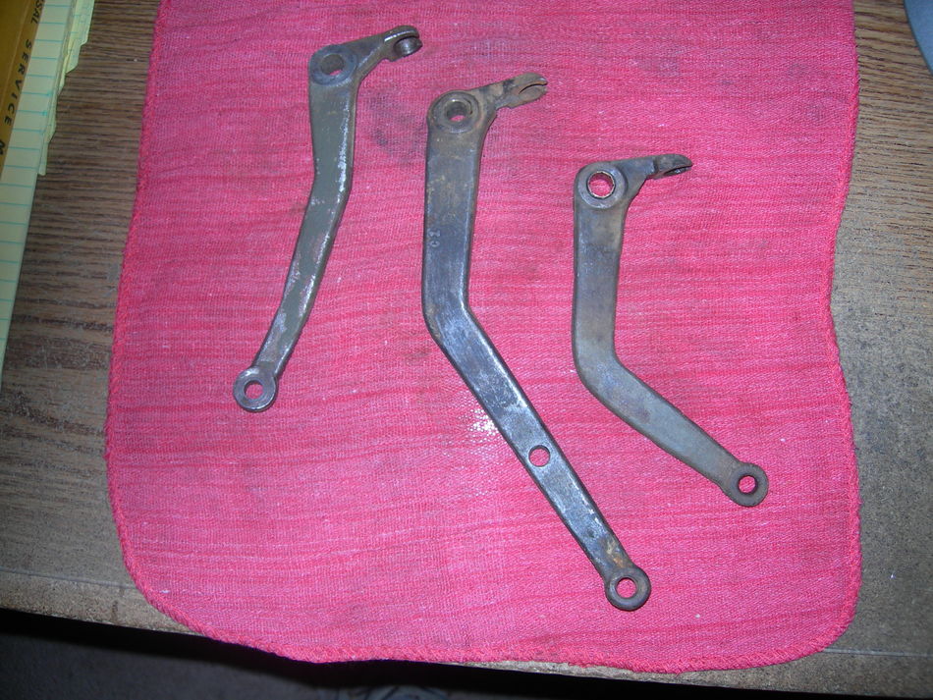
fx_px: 1024
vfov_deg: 37.7
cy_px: 350
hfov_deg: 49.0
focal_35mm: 38
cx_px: 466
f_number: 2.8
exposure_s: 1/60.1
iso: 50
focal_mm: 7.8
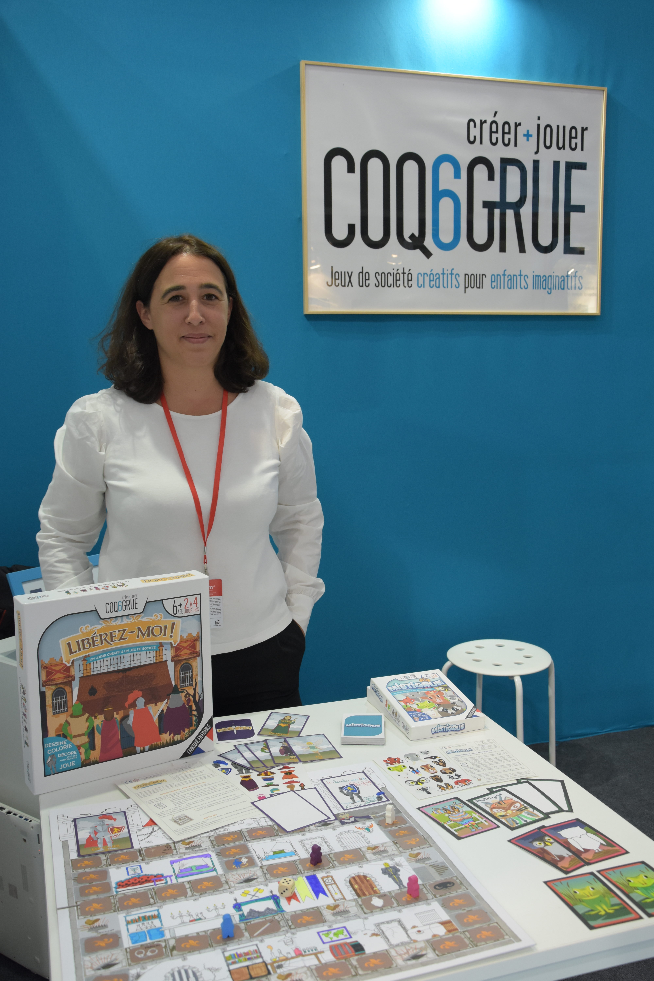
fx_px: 899
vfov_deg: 57.2
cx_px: 327
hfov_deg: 40.0
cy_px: 490
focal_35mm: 33
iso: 800
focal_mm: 22
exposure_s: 1/50
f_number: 6.3
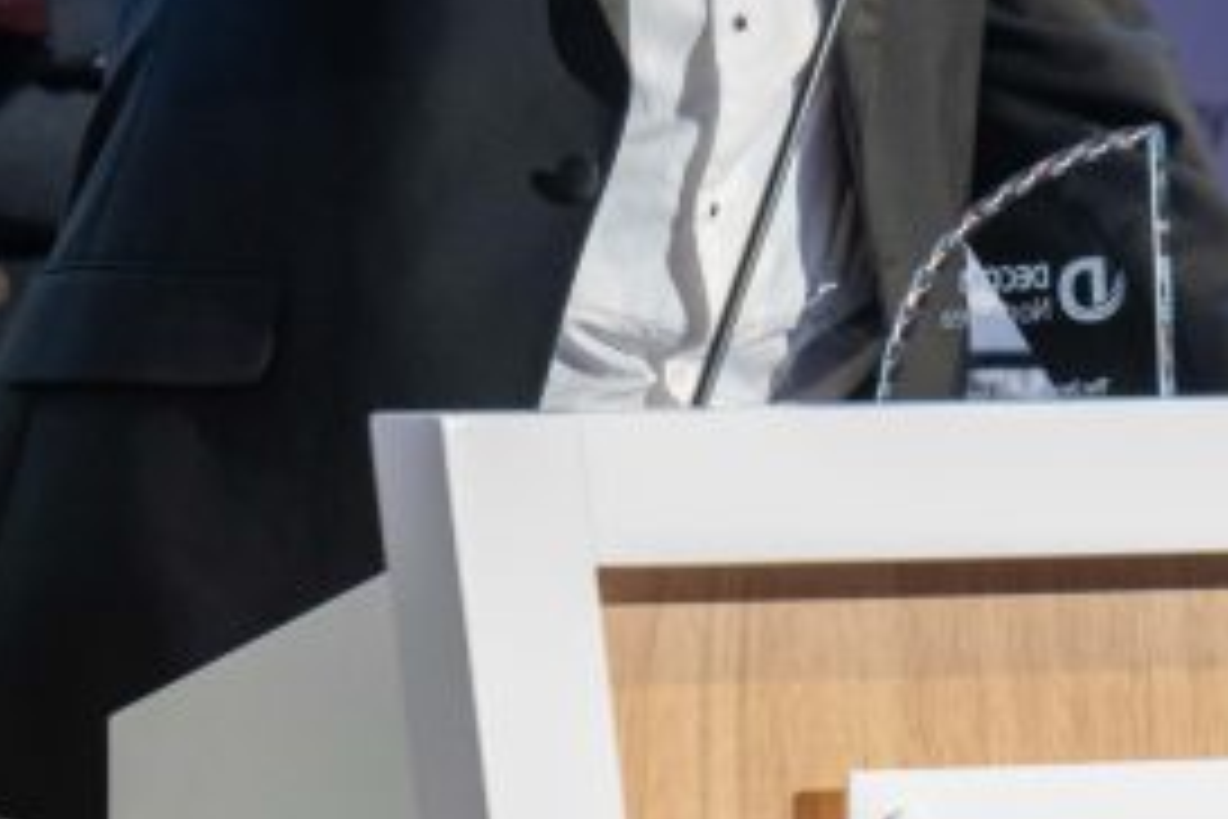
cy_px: -324
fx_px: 22477
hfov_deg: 3.1
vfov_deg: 2.1
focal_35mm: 659
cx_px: 909
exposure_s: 1/160
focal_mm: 125
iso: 1250
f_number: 2.8
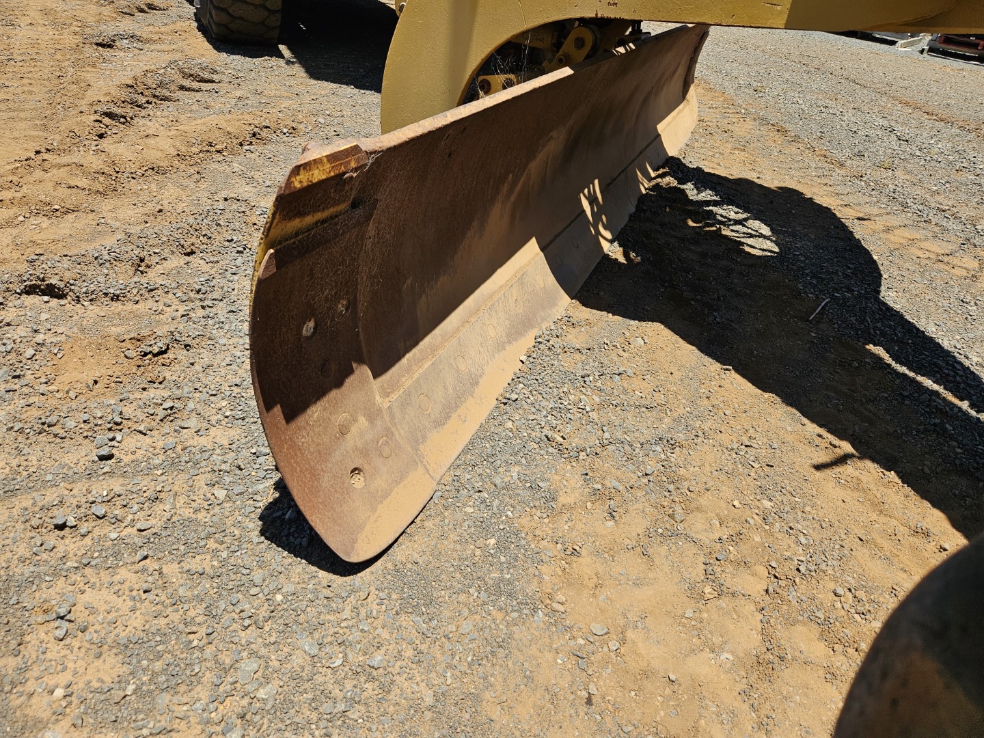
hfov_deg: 73.9
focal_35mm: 23
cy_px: 369
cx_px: 492
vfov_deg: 58.9
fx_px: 654
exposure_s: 1/1538
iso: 32
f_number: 1.8
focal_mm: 5.4
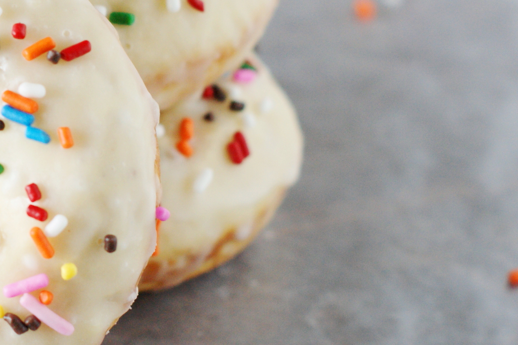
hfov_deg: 10.6
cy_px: 111
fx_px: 2761
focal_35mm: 192
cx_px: -58
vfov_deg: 7.1
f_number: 3.2
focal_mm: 50
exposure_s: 1/60
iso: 400
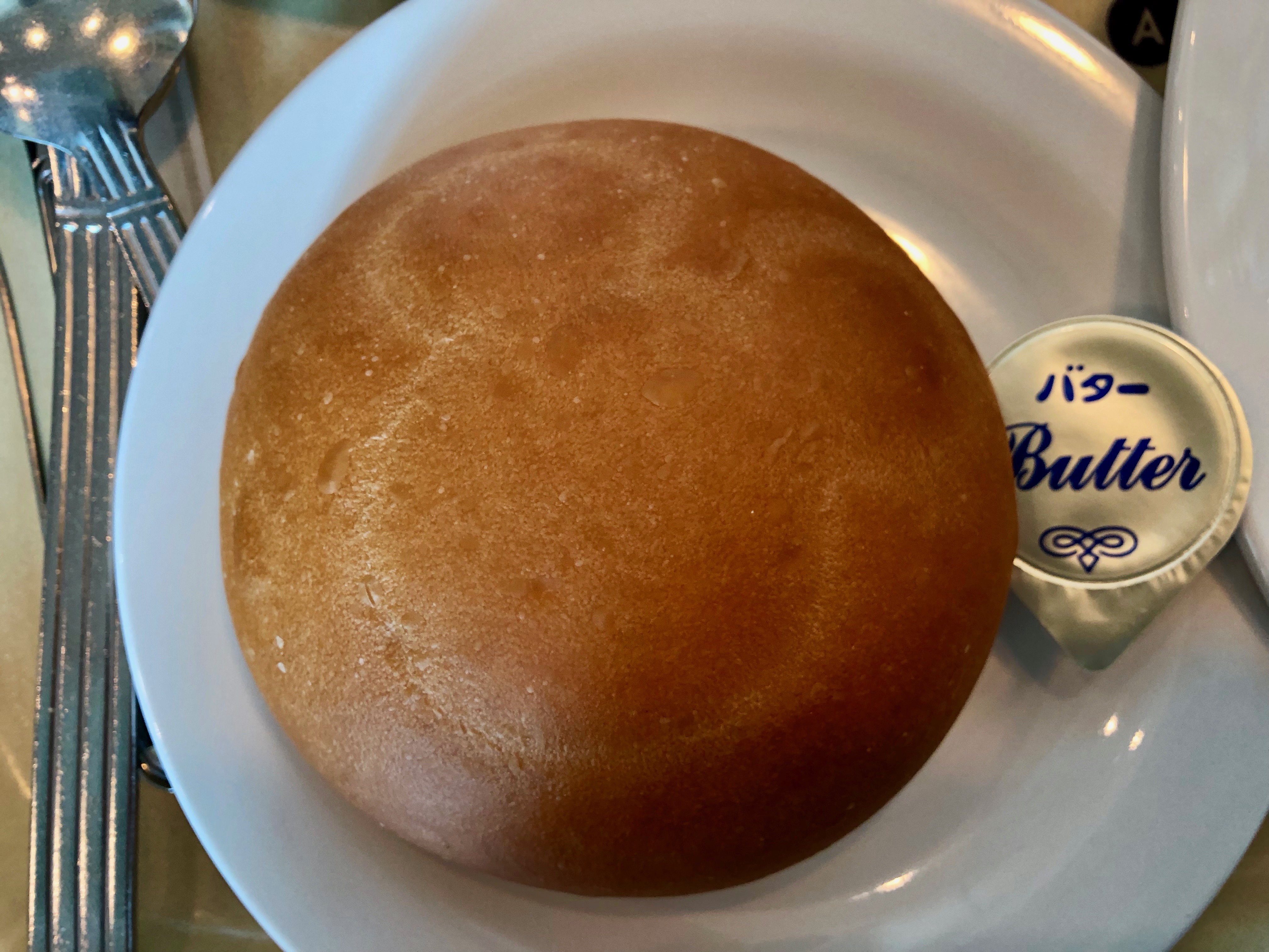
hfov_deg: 63.4
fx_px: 1026
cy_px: 476
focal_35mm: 28
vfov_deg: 49.7
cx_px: 634
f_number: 1.8
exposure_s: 1/50
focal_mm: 4
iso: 320
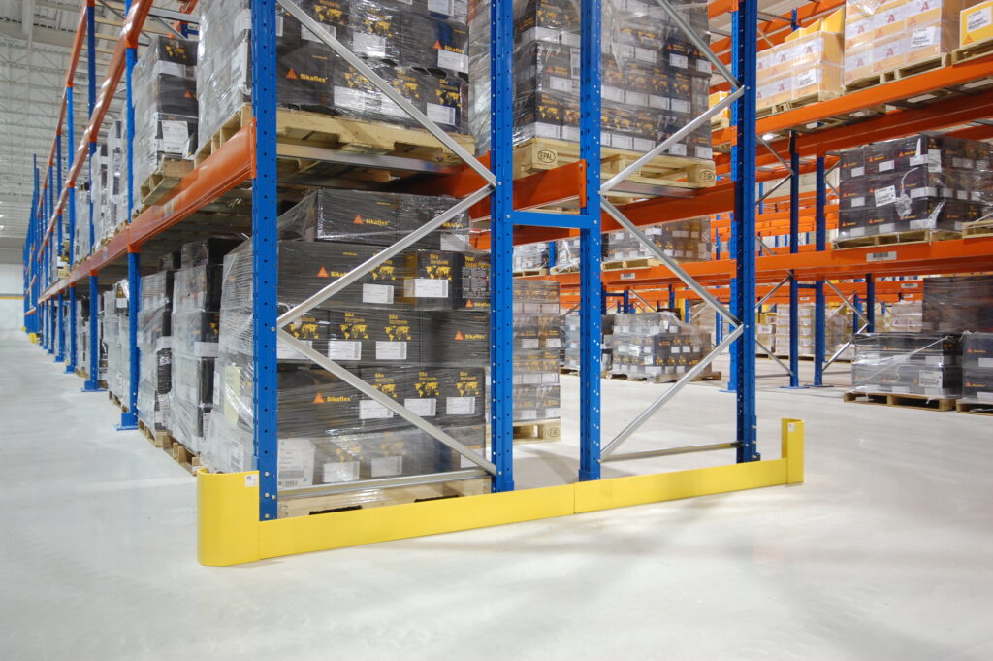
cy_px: 330
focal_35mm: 30
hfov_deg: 62.0
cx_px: 496
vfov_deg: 43.5
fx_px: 827
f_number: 5.6
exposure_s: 1/13
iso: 800
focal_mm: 20
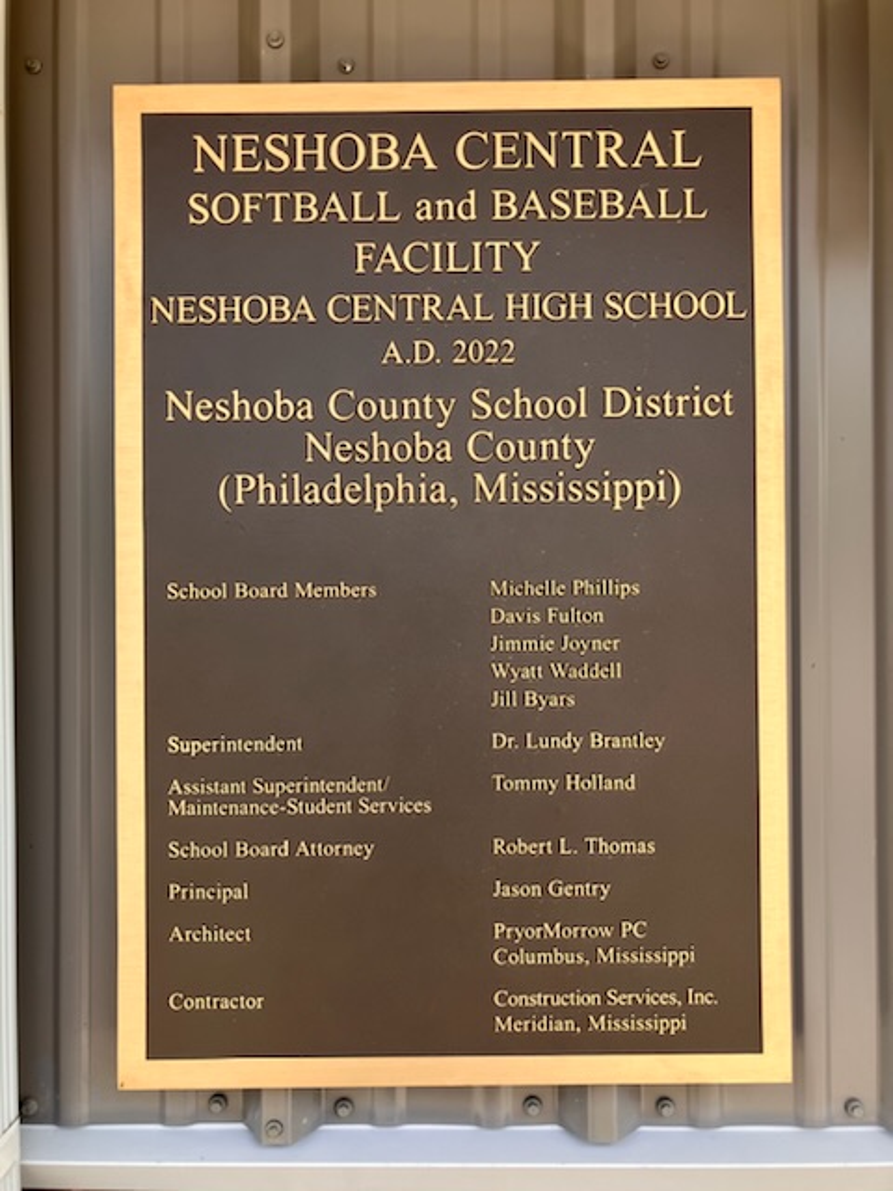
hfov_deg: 49.7
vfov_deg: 63.4
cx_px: 446
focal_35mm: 28
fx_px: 963
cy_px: 596
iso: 32
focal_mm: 3.99
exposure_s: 1/467
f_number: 1.8
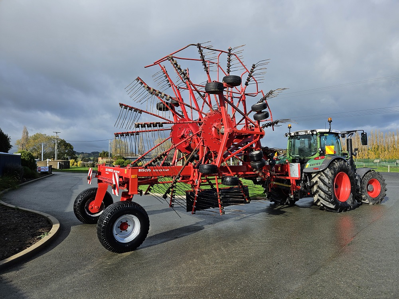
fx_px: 265
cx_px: 200
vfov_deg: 58.9
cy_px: 150
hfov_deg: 73.9
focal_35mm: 23
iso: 25
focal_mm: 5.4
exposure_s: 1/1546
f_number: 1.8
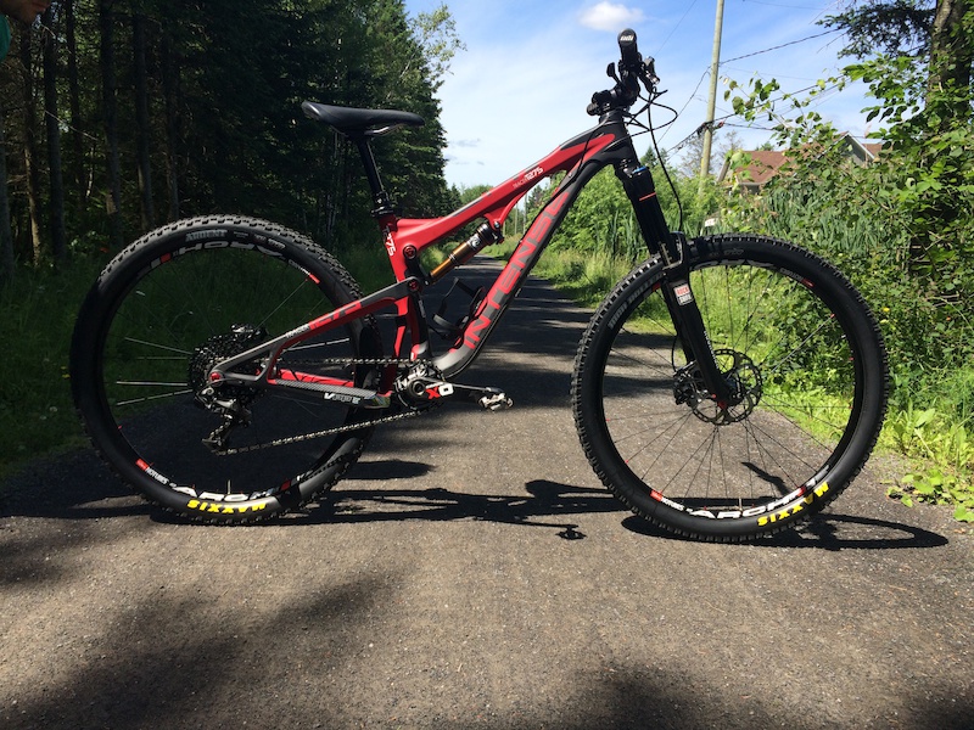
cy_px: 365
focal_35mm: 29
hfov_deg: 61.7
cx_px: 487
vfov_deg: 48.2
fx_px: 816
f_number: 2.2
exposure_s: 1/1109
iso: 32
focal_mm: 4.15
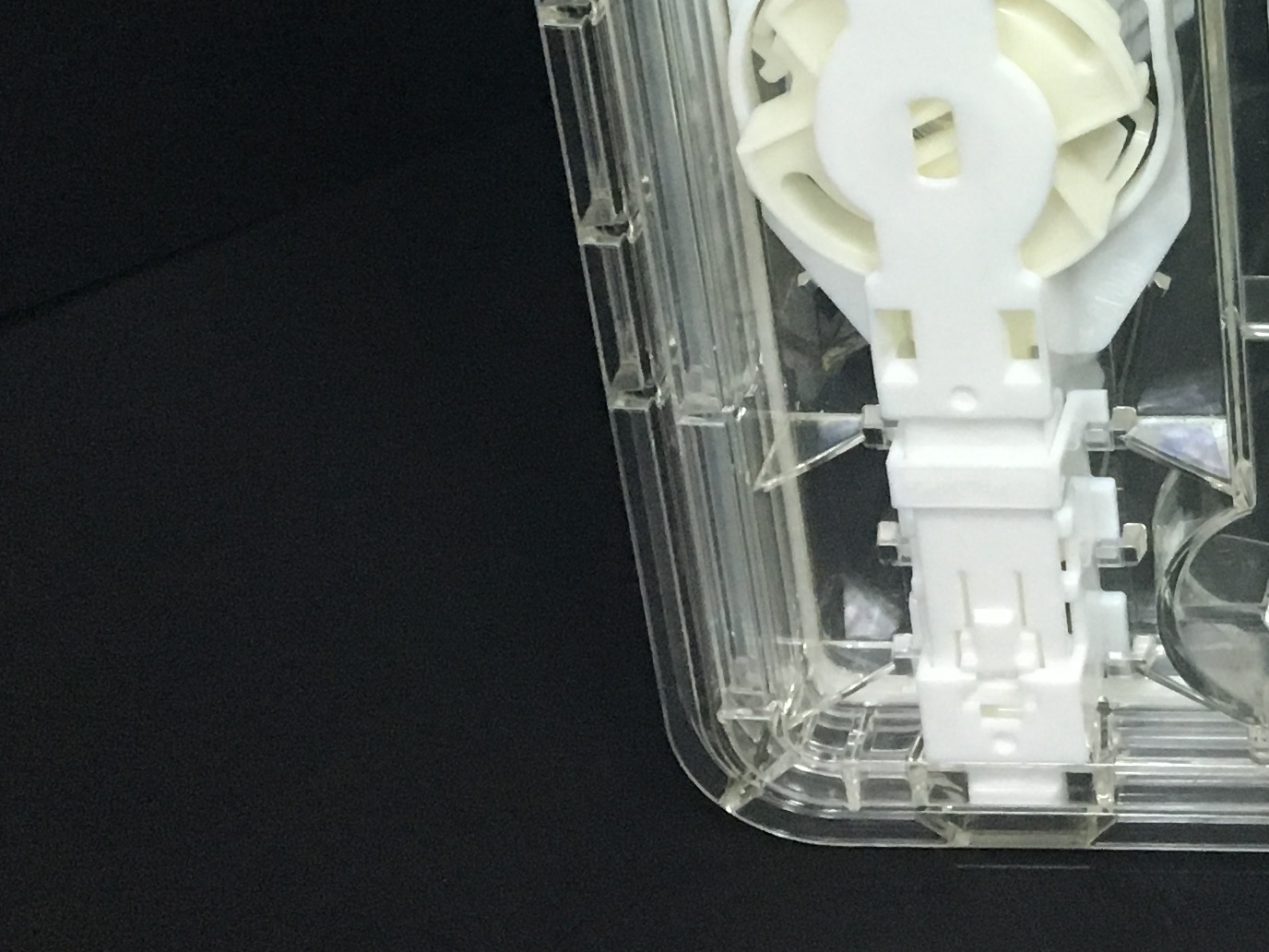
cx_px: 1608
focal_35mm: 85
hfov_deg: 21.1
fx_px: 3116
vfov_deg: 16.4
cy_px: -306
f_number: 2.2
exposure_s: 1/30
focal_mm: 4.15
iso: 160
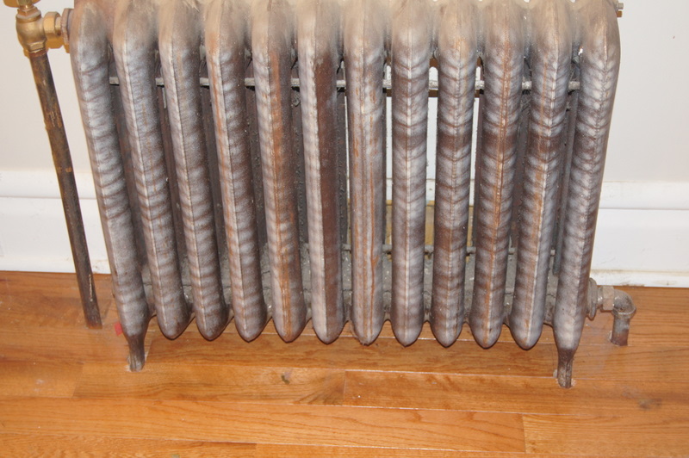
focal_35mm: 52
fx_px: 1004
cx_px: 344
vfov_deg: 25.7
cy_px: 229
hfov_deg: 37.9
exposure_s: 1/2.5
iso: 800
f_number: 5
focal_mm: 35
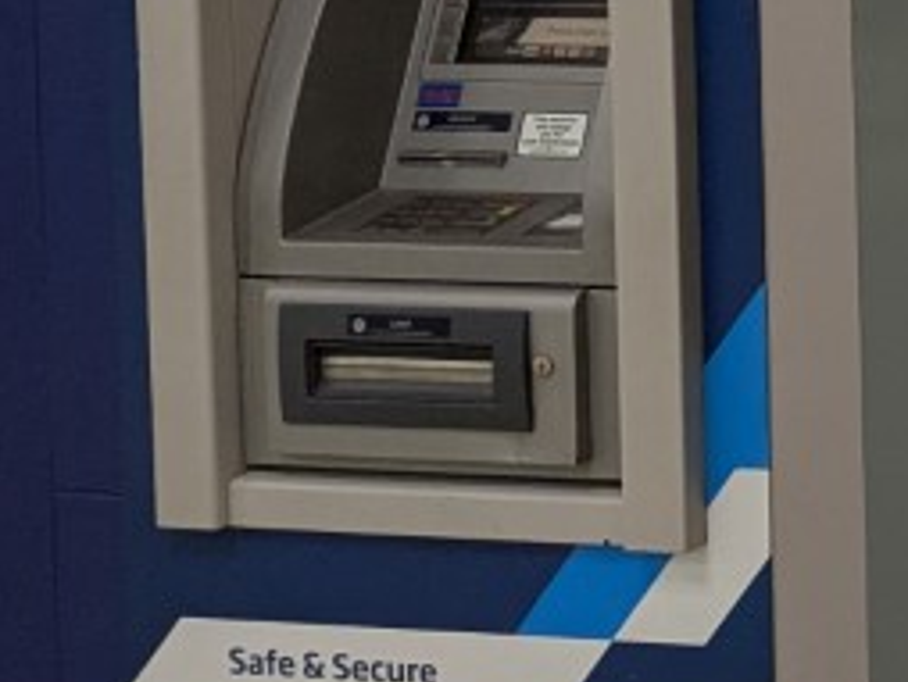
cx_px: 2039
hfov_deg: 13.6
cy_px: -114
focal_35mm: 113
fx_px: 2967
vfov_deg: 12.8
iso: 101
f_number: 1.85
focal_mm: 6.81
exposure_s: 1/100
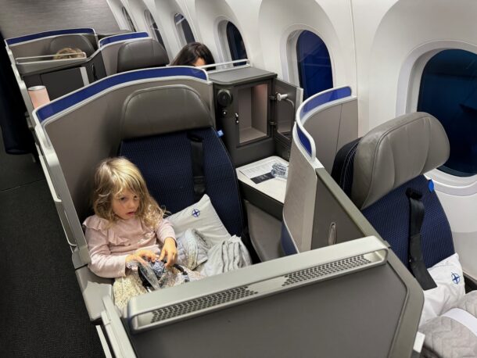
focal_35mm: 24
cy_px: 179
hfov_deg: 71.6
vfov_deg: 56.8
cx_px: 238
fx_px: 331
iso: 640
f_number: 1.78
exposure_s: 1/56
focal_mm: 6.76
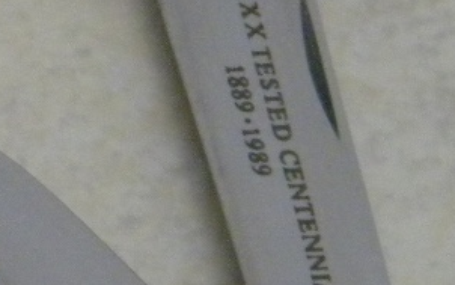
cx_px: -131
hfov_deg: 5.7
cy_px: 273
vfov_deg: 3.6
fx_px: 4565
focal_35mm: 368
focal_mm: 19
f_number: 4.7
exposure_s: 1/29.2
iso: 800
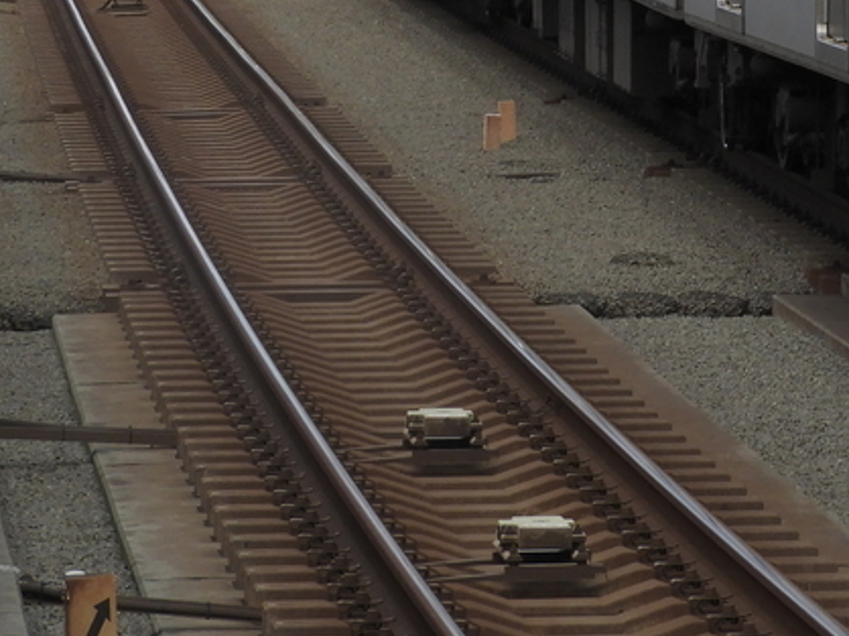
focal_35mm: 359
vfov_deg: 4.1
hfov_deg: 5.5
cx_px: 991
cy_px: -221
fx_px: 8800
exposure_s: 1/640
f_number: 5
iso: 140
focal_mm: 22.4
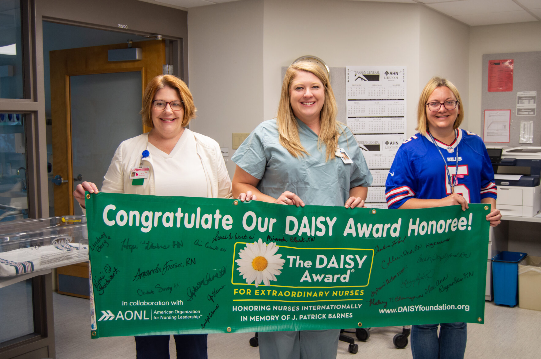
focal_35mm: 39
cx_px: 270
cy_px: 180
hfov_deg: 49.6
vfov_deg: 34.1
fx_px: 586
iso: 250
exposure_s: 1/40
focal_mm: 26
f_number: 4
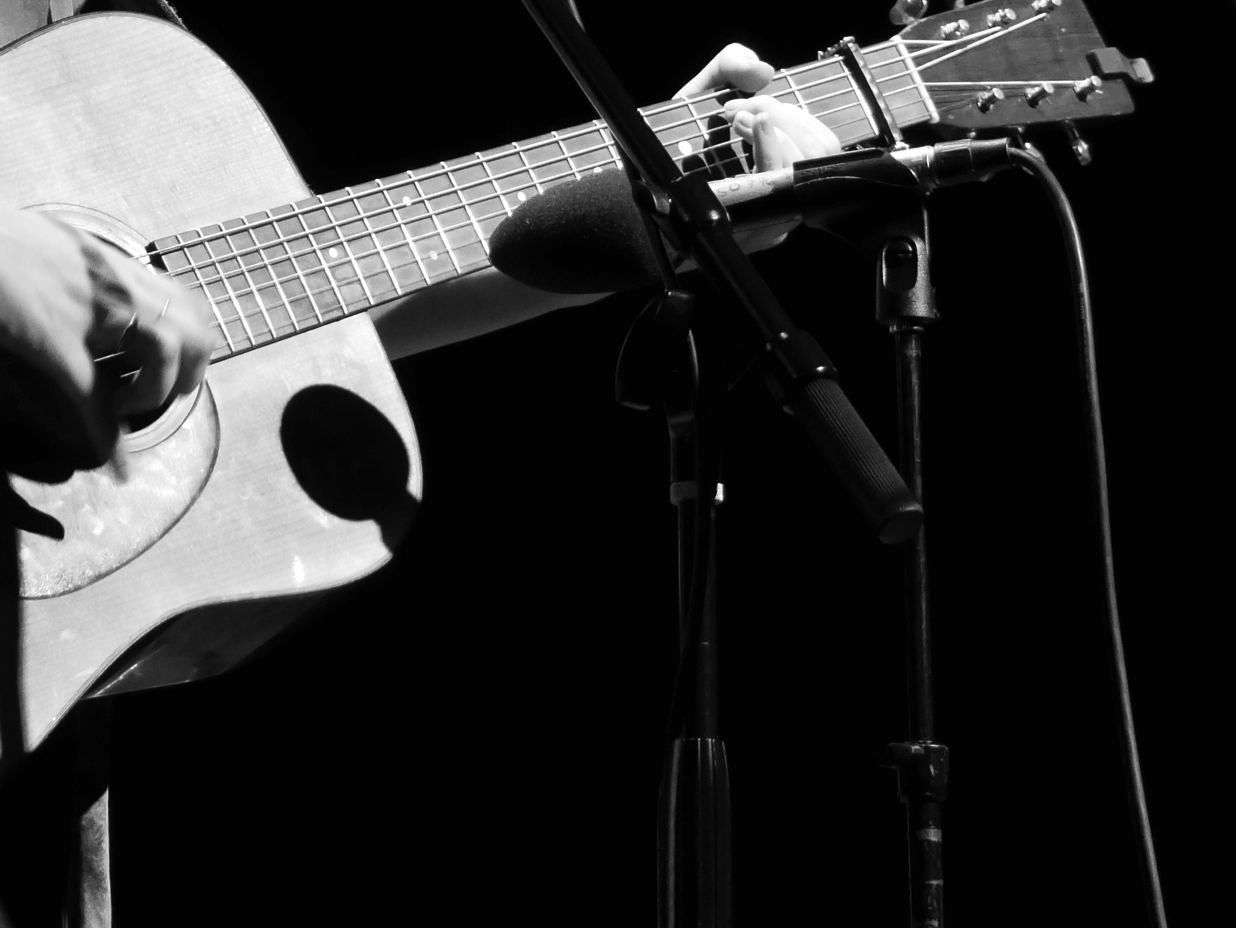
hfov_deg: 5.3
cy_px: -87
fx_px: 13359
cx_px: 324
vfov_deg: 4.0
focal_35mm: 374
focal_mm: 84
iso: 3200
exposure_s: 1/40
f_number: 5.2
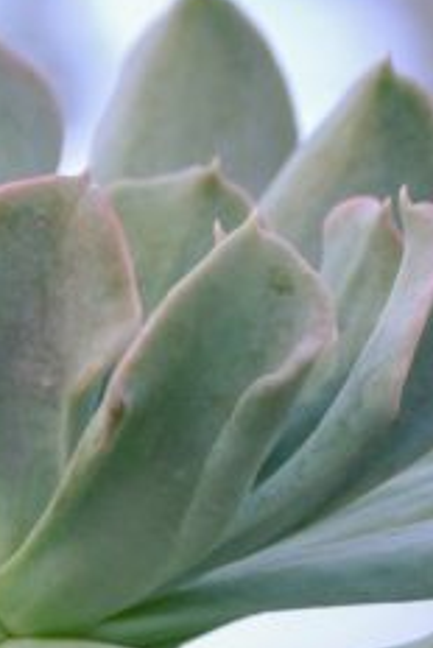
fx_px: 6431
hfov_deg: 3.9
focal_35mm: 357
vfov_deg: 5.7
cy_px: 989
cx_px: 7
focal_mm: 30
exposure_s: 1/125
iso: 140
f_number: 3.8
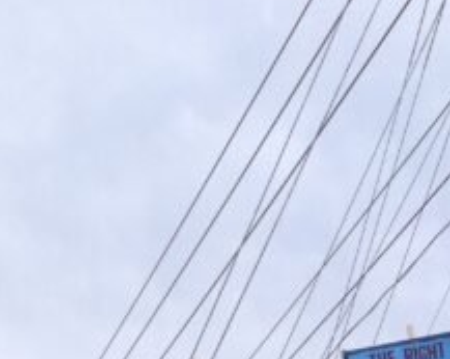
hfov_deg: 15.6
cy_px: 531
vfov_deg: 12.2
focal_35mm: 121
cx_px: 456
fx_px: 1609
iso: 50
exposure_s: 1/389
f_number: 2.4
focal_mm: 4.28
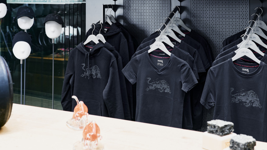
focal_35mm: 58
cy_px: 32
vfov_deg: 20.5
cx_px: 127
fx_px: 411
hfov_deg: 36.0
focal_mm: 29
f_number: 5.6
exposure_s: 1/20
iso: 200
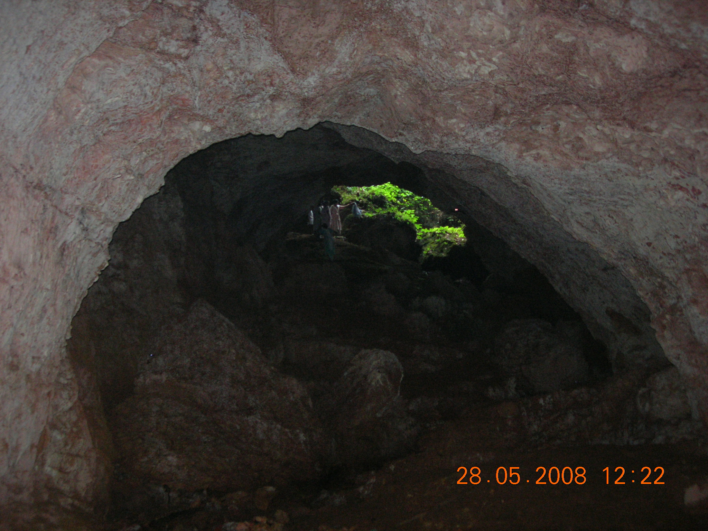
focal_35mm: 38
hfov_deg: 49.0
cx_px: 354
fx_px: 777
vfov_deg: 37.7
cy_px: 266
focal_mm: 7.8
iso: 200
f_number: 2.8
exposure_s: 1/60.1
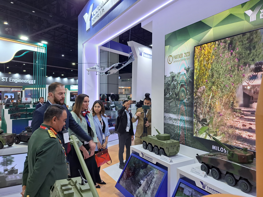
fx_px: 182
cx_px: 132
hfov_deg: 71.6
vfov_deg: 56.8
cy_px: 98
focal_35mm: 24
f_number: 1.8
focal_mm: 5.23
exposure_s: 1/50
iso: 50
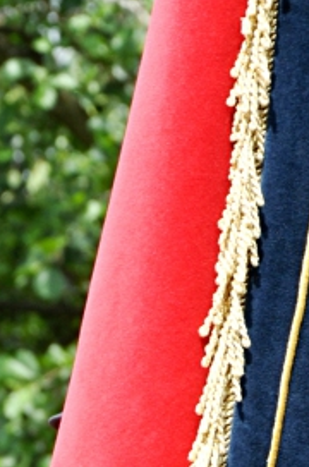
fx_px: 6863
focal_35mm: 530
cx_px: 579
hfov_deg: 2.6
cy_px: 900
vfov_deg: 3.9
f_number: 8
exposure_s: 1/250
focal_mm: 75
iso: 200
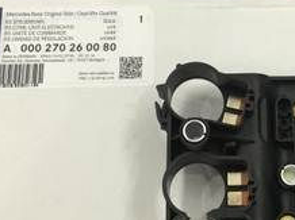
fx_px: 681
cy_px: 57
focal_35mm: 80
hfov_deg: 23.6
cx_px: 281
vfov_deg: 18.3
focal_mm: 4.15
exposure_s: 1/33
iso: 100
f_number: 2.2
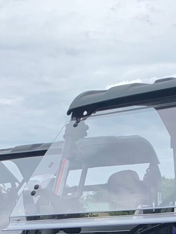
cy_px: 367
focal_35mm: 90
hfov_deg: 15.7
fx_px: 610
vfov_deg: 18.8
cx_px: 217
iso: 25
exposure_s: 1/1368
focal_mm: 4.25
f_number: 1.8
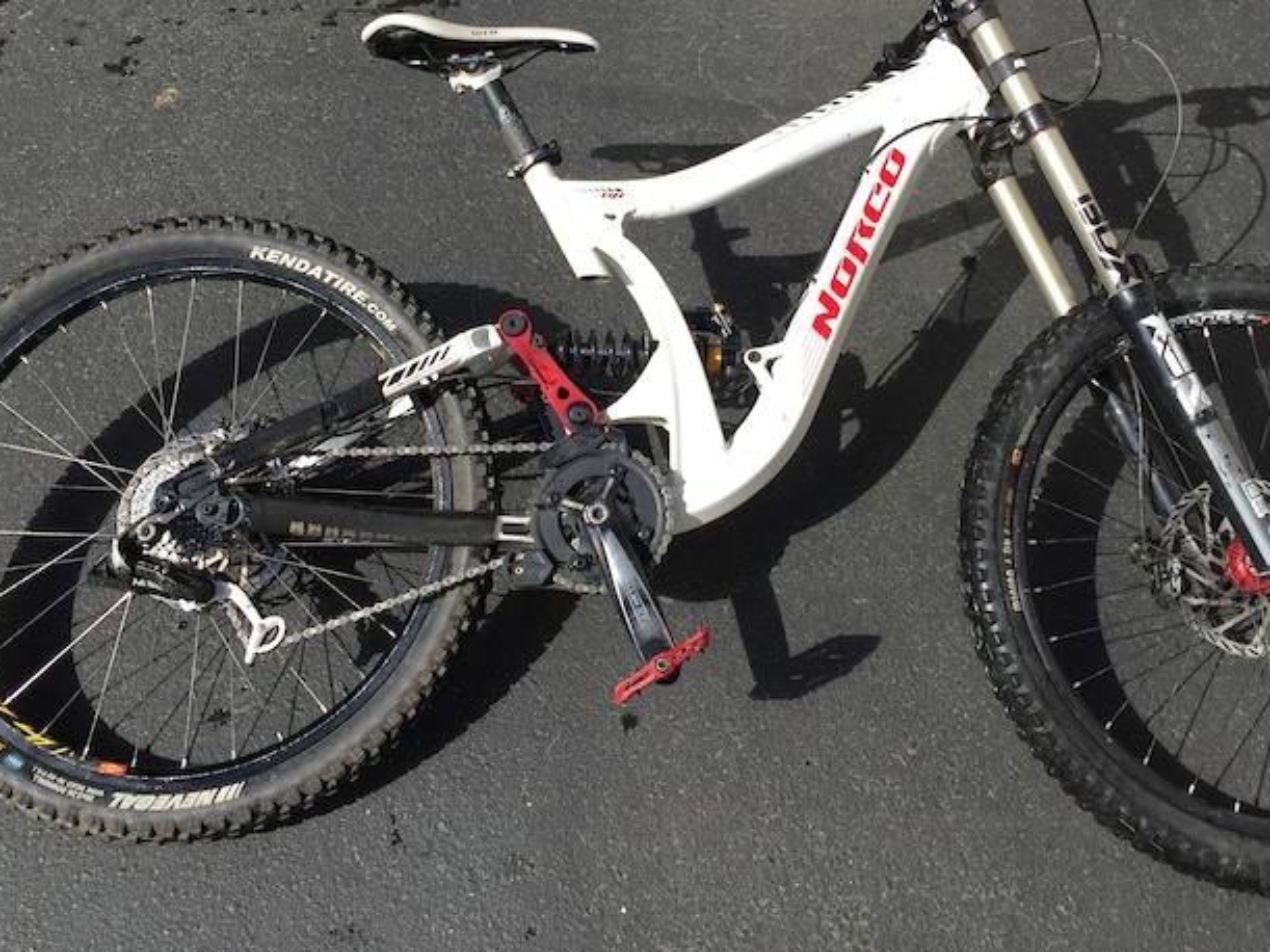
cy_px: 341
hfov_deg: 48.9
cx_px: 686
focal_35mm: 38
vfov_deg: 37.4
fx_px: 1394
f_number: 2.2
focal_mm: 4.15
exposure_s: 1/2326
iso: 32
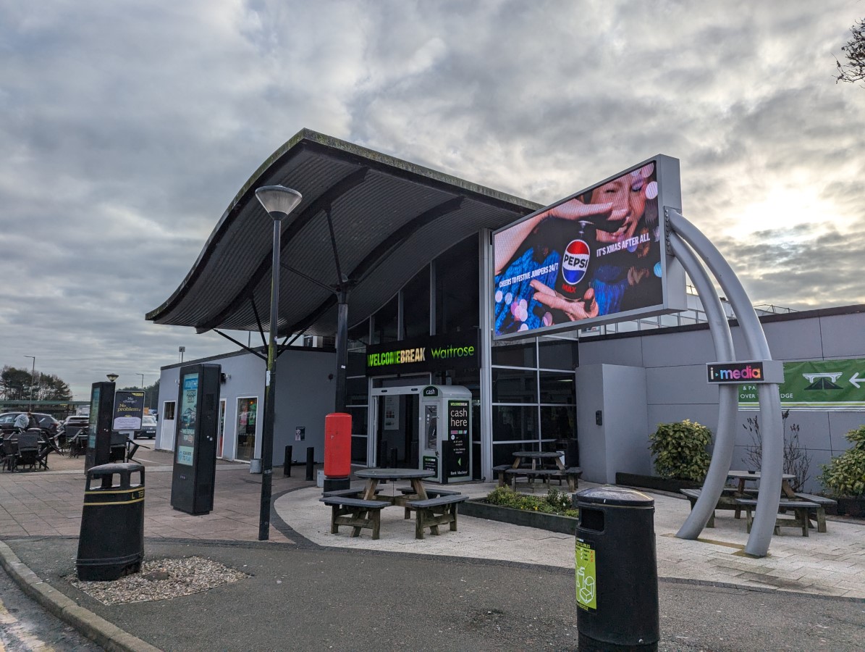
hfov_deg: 71.5
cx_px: 432
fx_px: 601
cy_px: 326
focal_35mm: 24
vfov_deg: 56.9
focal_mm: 6.81
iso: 33
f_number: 1.85
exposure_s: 1/2632
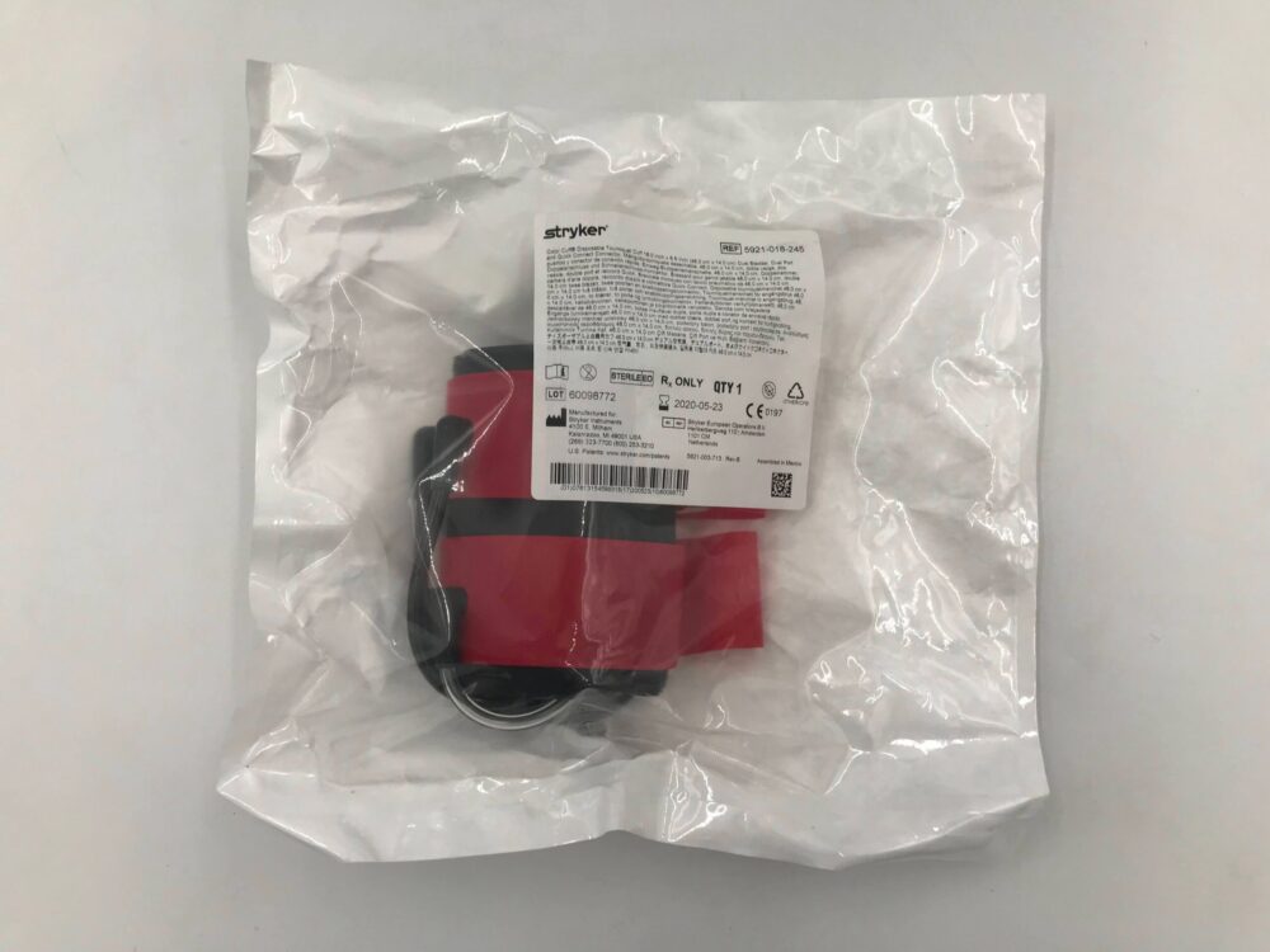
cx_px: 635
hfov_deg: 63.4
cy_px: 476
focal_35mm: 28
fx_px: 1027
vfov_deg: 49.7
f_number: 1.8
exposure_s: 1/60
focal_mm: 3.99
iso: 32
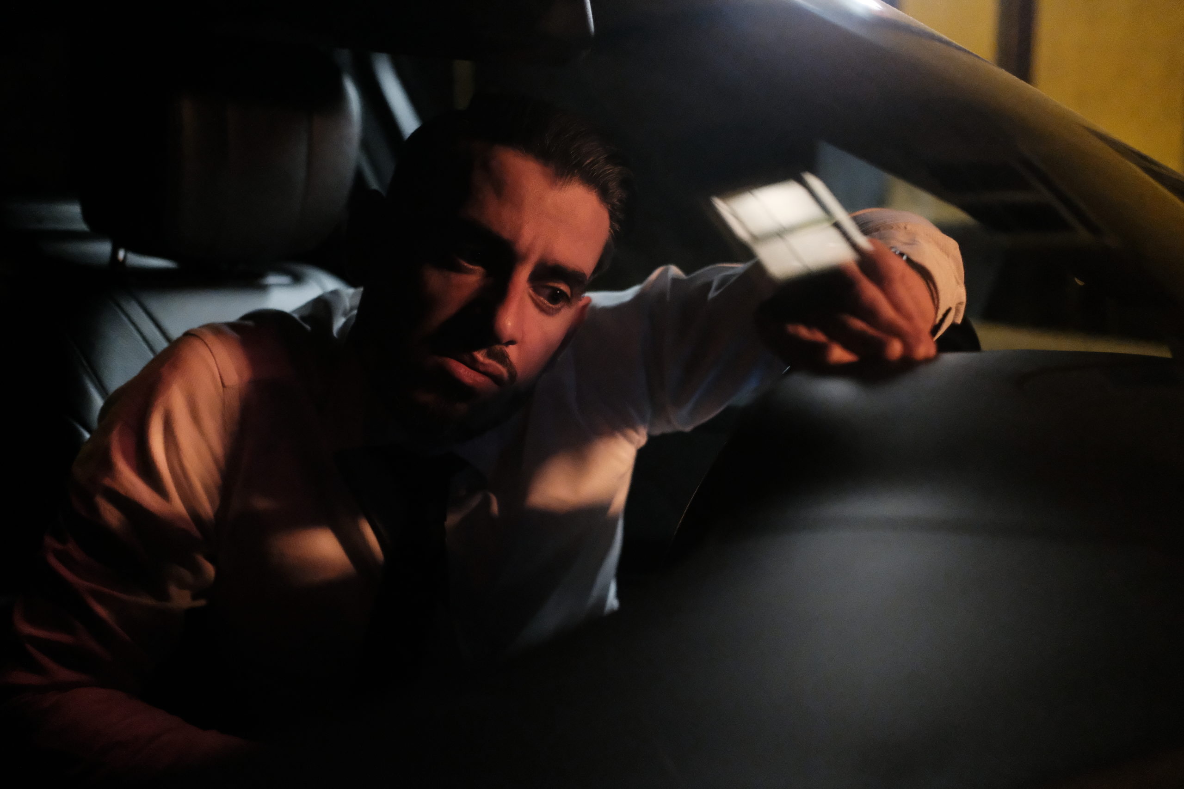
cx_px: 592
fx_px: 1743
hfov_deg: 37.5
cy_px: 394
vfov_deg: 25.5
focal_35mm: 53
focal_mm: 35
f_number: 2
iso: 12800
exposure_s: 1/125
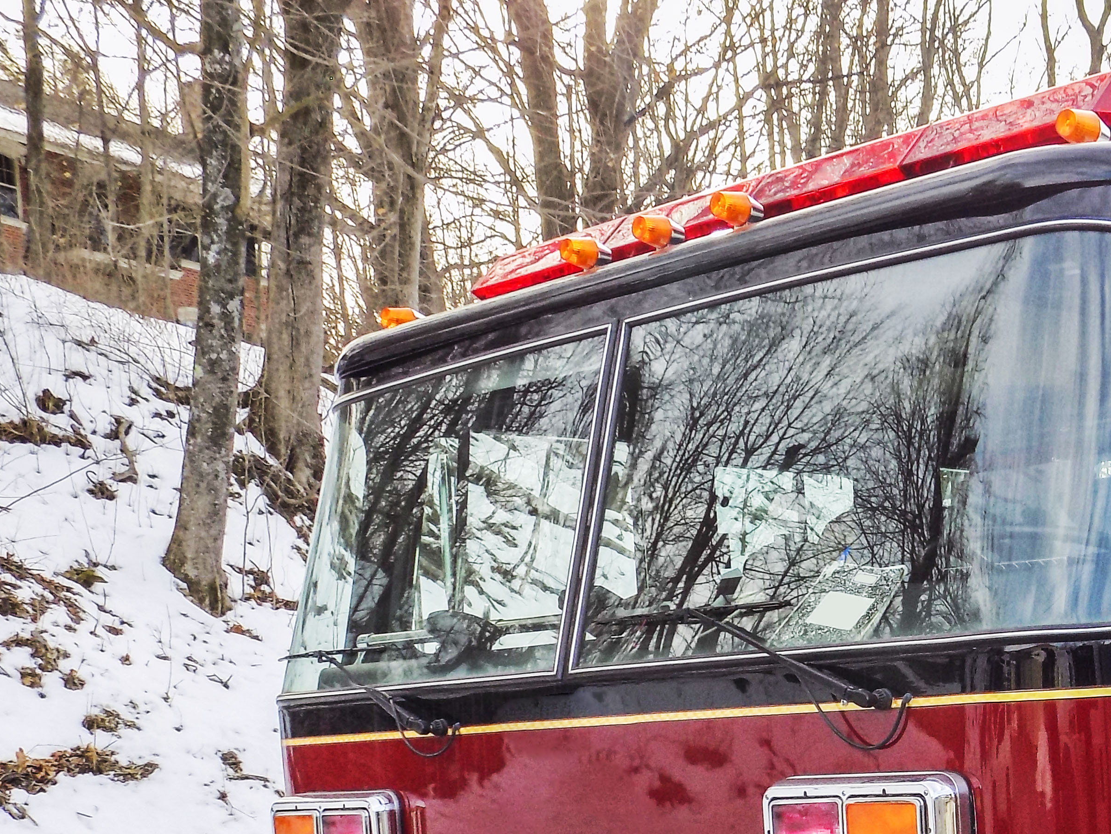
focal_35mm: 58
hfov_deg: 31.1
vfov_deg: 24.3
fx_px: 1862
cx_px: 1080
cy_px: 803
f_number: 3.2
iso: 80
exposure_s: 1/250
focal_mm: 4.8
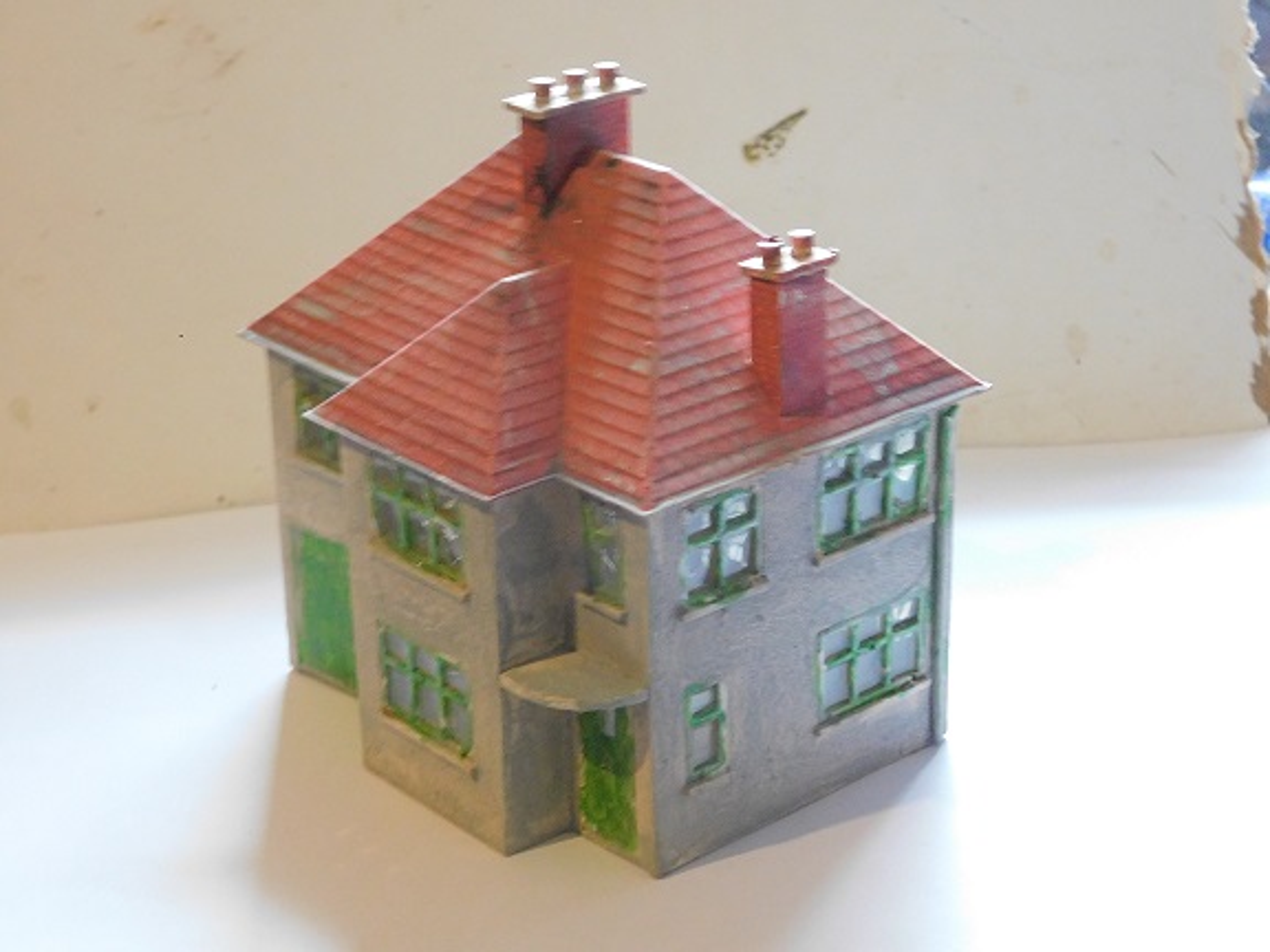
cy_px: 476
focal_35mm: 71
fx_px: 2605
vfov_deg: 20.7
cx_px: 635
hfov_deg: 27.4
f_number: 4.3
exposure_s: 1/8
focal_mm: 12.6
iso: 720
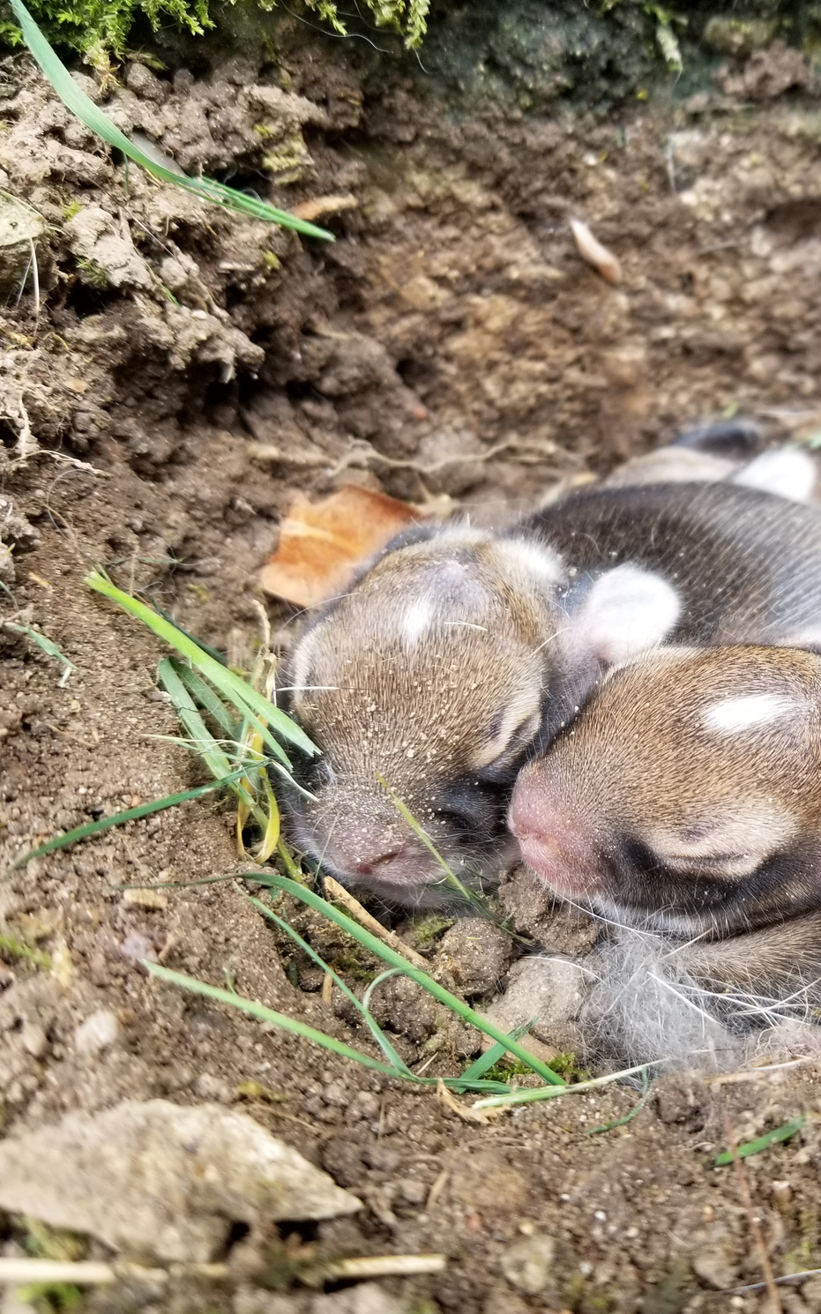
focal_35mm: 37
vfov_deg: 52.8
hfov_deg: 32.4
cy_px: 657
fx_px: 1325
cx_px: 765
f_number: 1.7
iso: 64
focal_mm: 4.25
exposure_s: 1/100
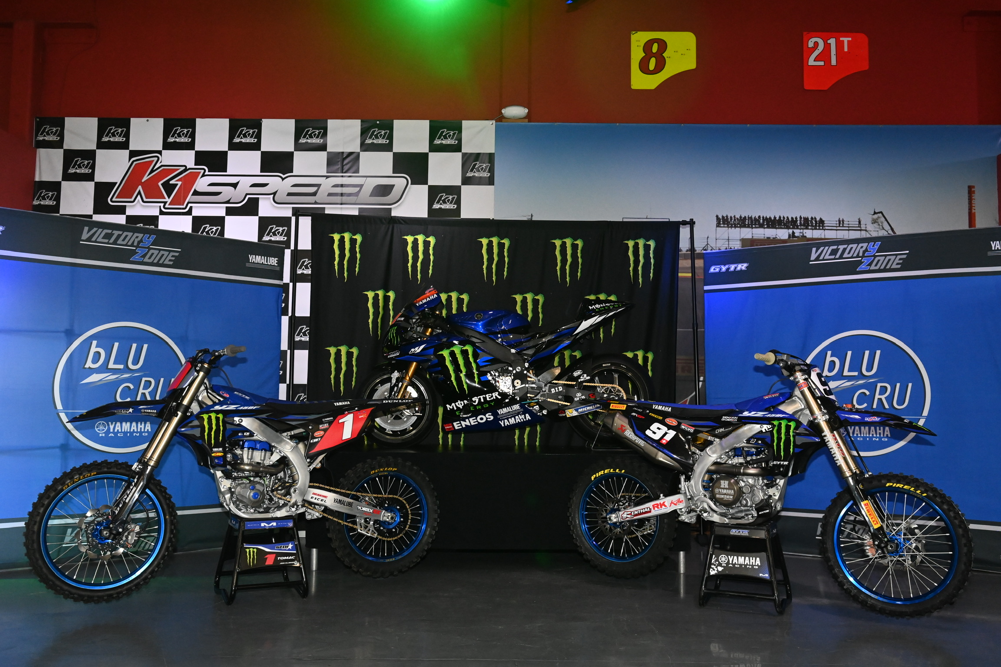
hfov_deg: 58.7
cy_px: 334
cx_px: 500
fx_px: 890
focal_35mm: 32
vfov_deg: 41.1
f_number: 5.6
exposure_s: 1/160
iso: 10000
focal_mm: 32
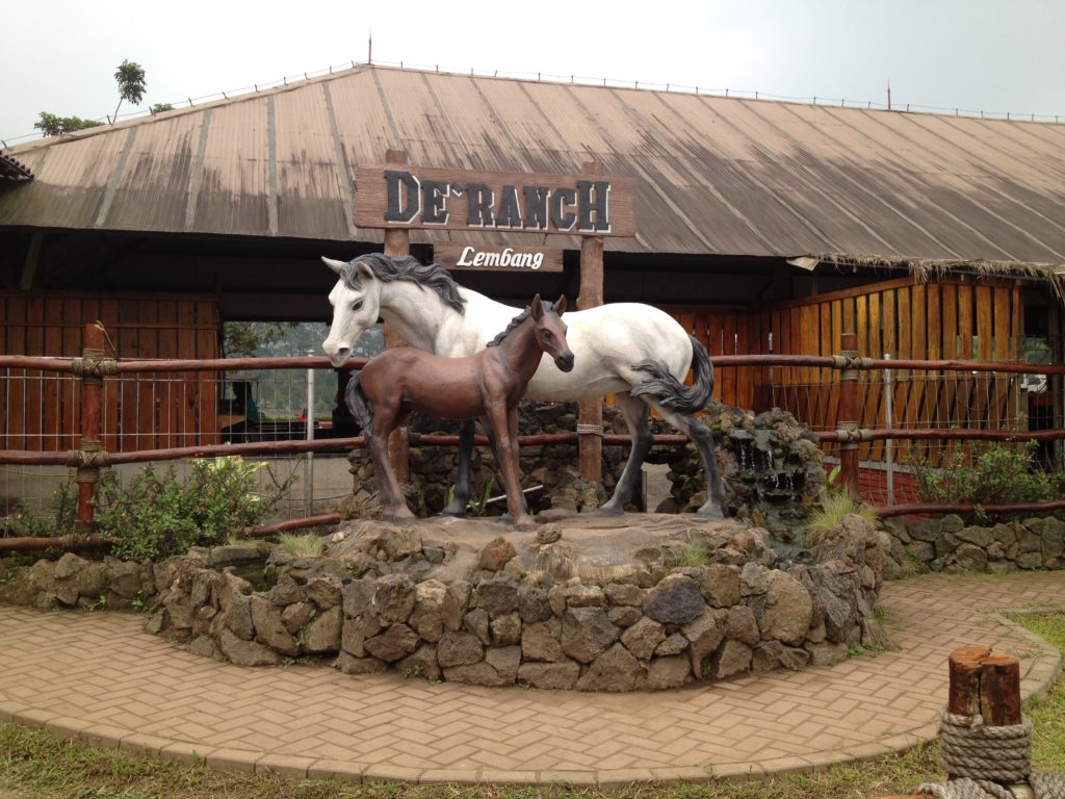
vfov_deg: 40.7
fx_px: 1077
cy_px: 400
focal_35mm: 35
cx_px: 532
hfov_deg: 52.6
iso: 50
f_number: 2.4
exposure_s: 1/323
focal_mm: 4.28
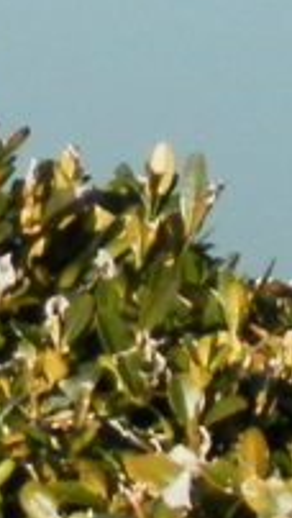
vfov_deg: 3.7
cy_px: -933
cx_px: -441
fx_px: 7826
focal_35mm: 570
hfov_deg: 2.1
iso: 80
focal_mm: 9.9
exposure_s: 1/80
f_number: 10.7
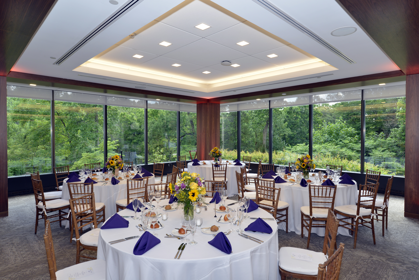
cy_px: 140
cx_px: 210
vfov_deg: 57.3
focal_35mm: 22
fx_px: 256
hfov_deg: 78.6
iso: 400
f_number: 8
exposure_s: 1/30
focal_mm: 22
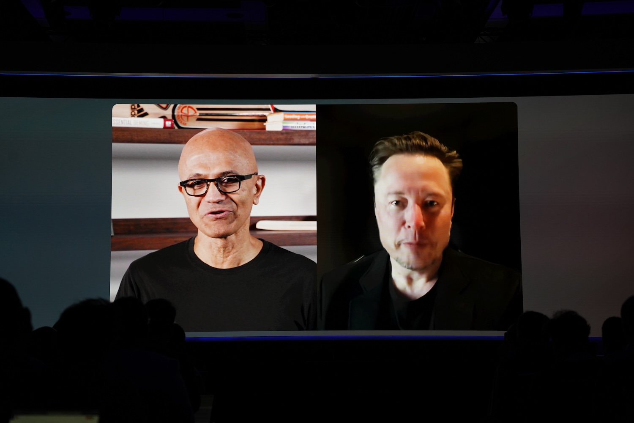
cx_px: 317
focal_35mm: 64
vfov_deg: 21.2
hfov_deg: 31.4
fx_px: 1127
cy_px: 212
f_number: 4.5
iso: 1600
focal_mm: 64
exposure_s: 1/200
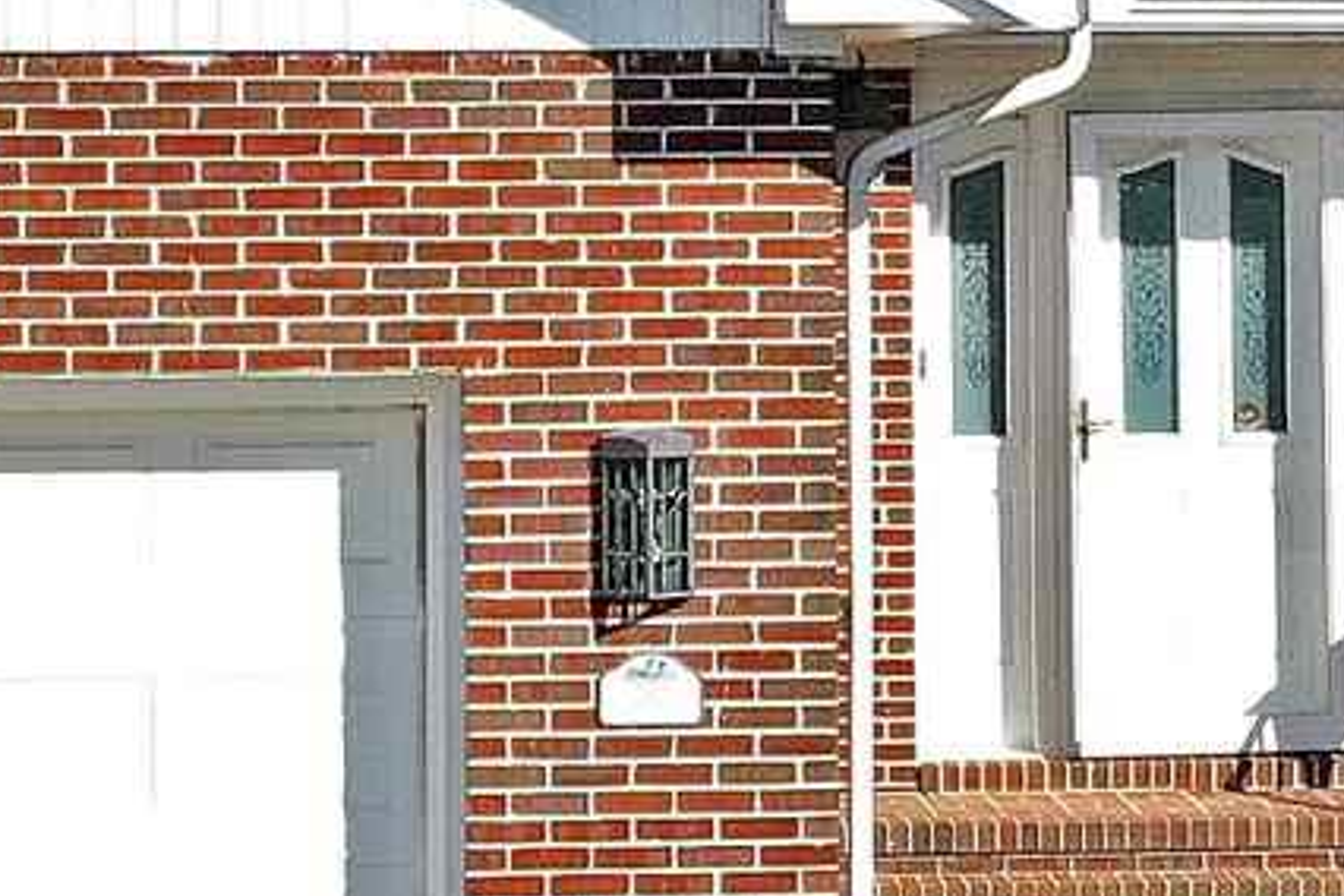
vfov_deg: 6.8
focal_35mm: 202
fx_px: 7541
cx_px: 1016
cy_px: 85
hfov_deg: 10.2
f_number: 6.3
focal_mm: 10.26
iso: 100
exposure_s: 1/640
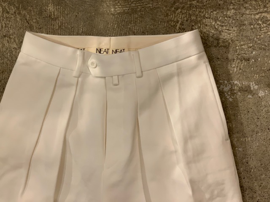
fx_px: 406
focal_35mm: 52
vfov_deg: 28.0
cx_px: 135
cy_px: 101
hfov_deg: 36.8
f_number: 2.4
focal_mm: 6
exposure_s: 1/50
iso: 125
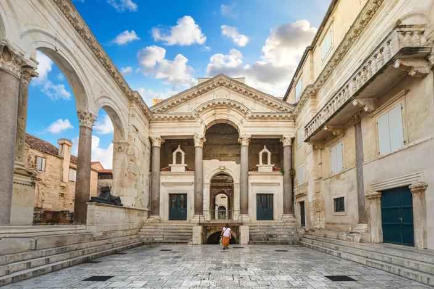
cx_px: 217
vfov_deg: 77.3
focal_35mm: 15
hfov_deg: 100.4
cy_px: 144
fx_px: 181
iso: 400
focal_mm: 10
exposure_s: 1/100
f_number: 5
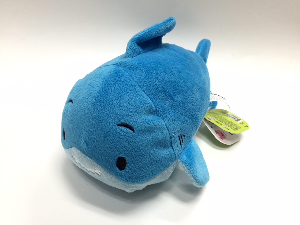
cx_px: 150
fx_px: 251
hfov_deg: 61.7
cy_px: 112
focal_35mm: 29
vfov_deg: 48.2
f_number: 2.2
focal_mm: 4.15
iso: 125
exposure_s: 1/30
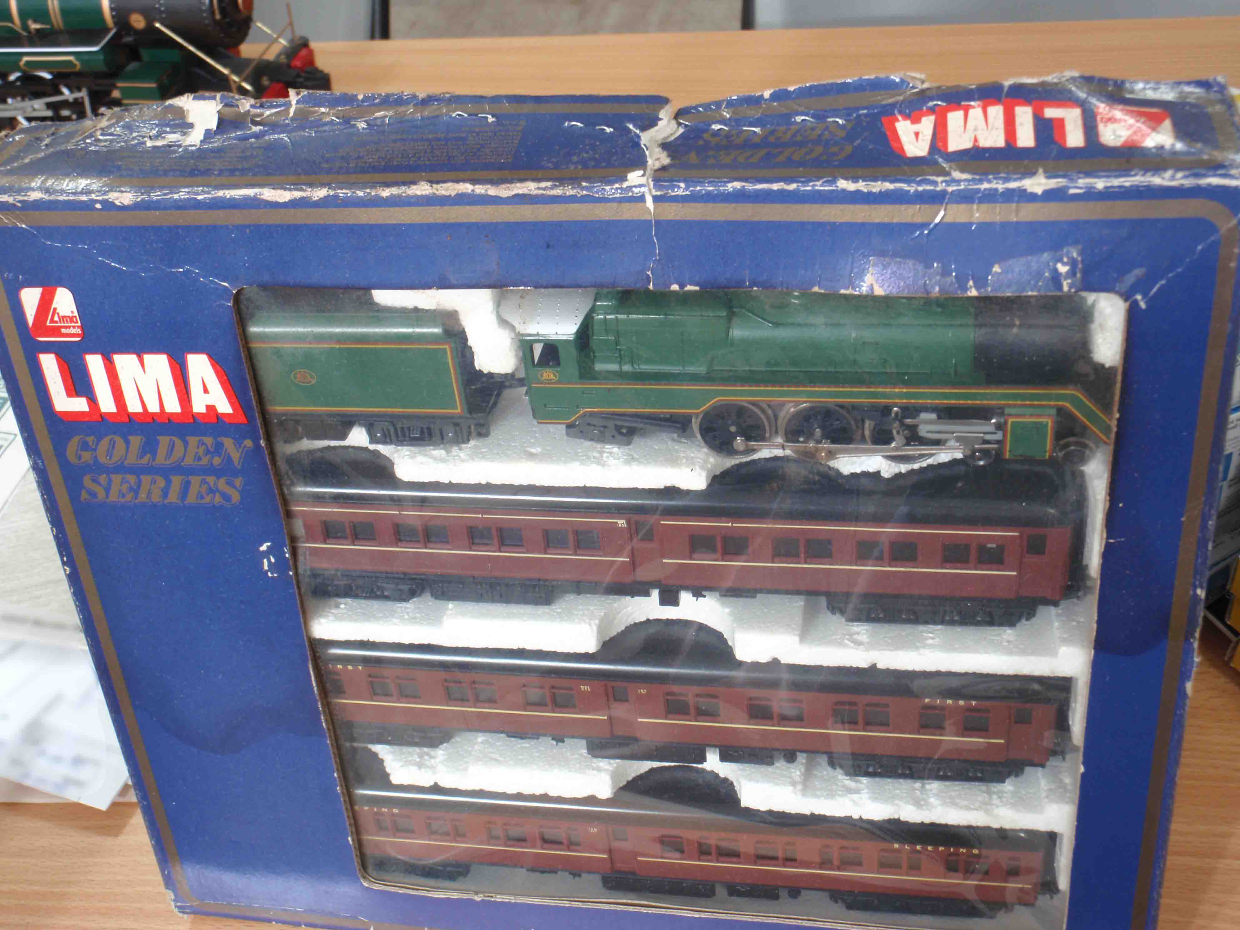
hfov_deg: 46.8
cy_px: 465
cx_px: 620
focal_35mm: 40
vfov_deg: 36.0
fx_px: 1433
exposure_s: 1/4
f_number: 3.9
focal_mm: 7.25
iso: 64
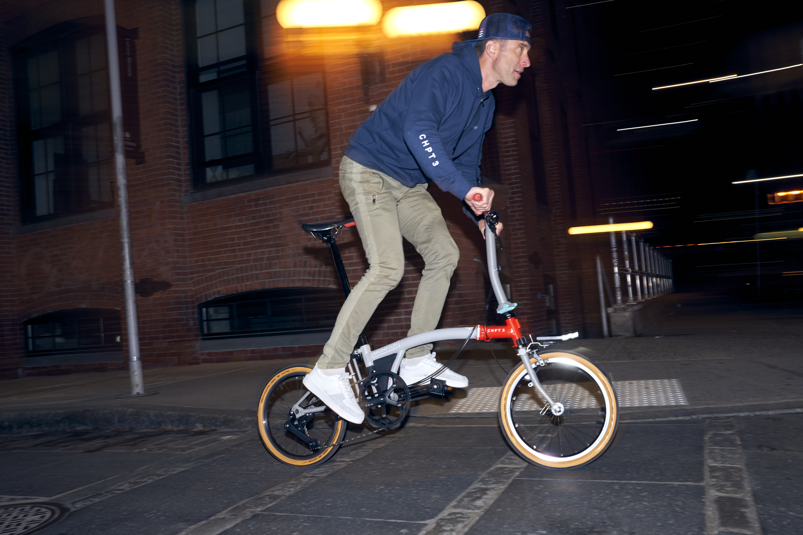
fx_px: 678
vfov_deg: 43.1
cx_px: 402
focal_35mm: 30
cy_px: 268
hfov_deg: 61.3
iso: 1000
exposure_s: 1/15
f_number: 6.3
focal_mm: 30.4
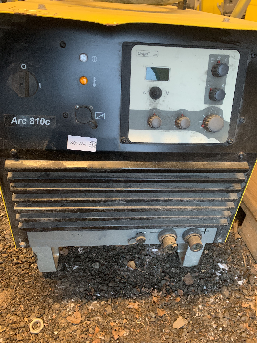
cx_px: 128
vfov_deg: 67.3
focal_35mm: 26
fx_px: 257
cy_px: 172
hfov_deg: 53.1
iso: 400
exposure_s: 1/25
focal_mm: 4.25
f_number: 1.8
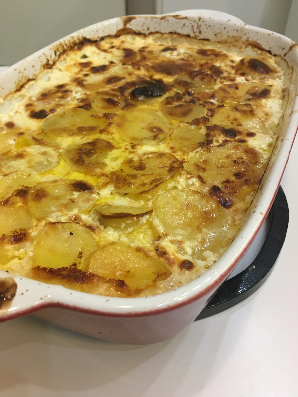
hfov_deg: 48.2
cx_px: 149
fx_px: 333
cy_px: 198
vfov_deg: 61.7
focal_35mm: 29
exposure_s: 1/33
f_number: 2.2
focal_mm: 4.15
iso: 80
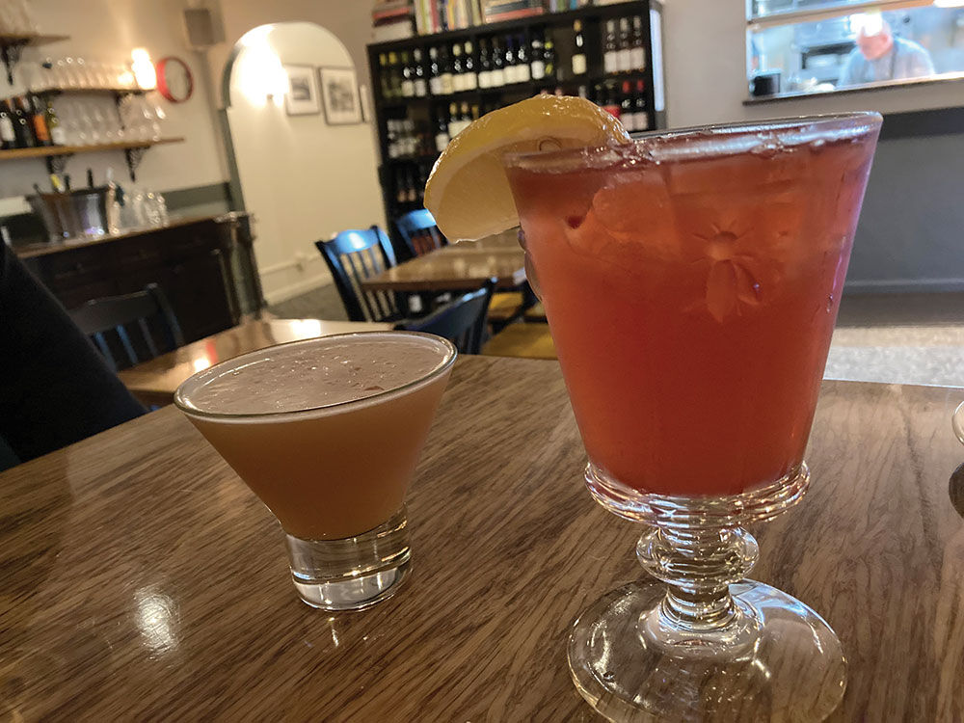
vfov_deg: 49.7
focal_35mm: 28
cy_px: 362
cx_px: 482
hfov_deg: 63.4
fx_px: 780
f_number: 1.8
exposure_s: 1/24
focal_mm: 3.99
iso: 640
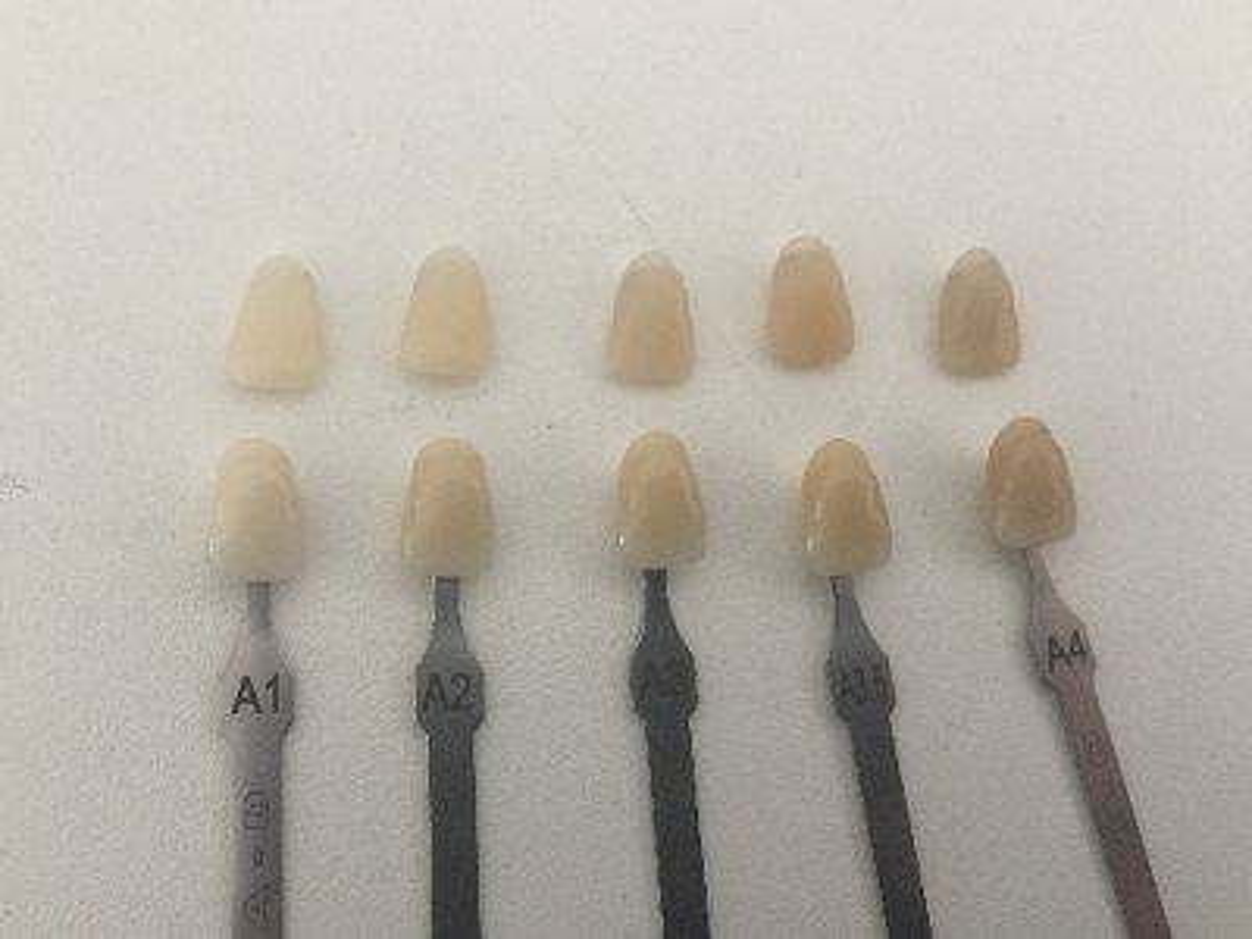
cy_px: 470
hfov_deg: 61.7
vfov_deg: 48.2
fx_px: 1049
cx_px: 626
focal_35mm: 29
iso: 100
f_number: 2.2
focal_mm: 4.15
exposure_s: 1/17
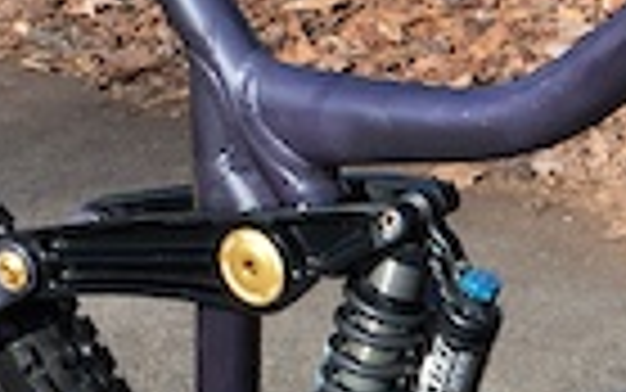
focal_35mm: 177
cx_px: 973
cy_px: 514
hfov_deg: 11.3
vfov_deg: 7.3
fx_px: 3021
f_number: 2.2
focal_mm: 4.15
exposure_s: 1/503
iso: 25
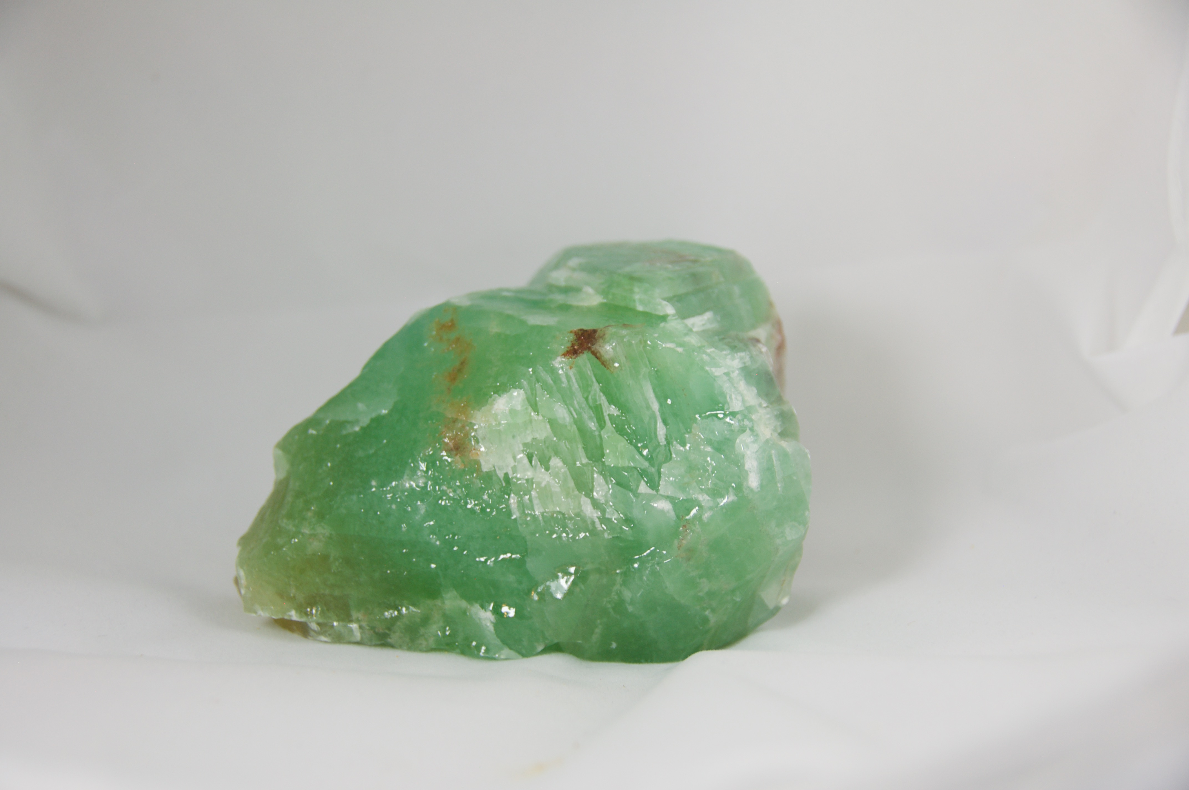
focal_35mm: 78
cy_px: 395
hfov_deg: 26.0
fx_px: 2573
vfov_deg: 17.4
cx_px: 594
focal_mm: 52
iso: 220
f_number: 5.6
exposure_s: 1/125
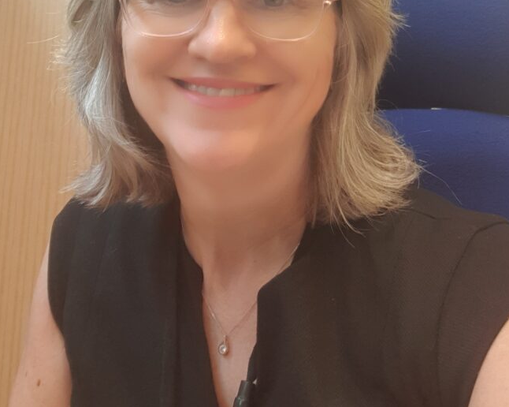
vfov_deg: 29.5
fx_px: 723
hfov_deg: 38.8
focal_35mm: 48
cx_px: 235
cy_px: 6
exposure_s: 1/50
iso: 100
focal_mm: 2.92
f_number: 1.7
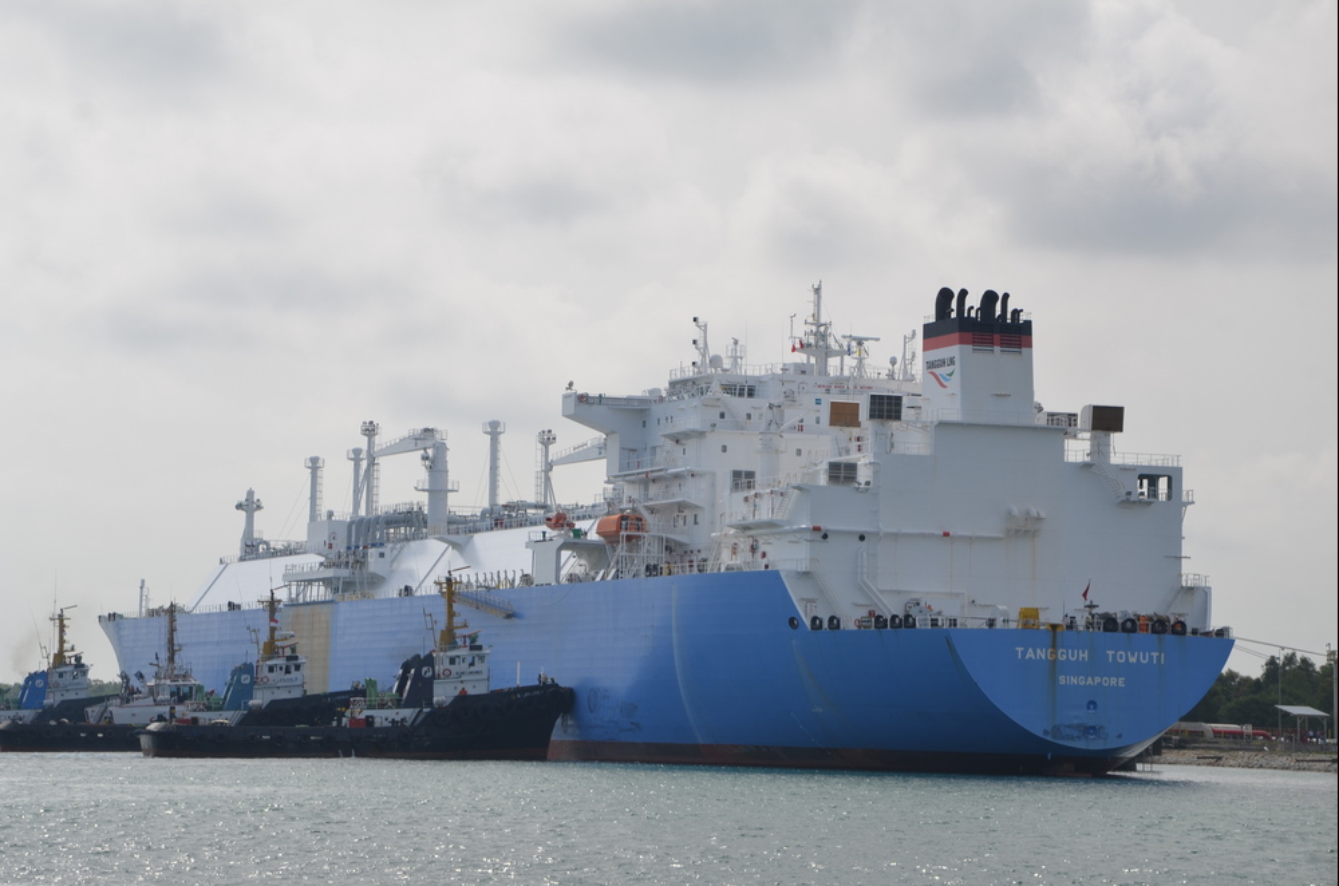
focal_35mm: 105
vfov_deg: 13.0
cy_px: 443
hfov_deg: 19.5
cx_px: 670
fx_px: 3897
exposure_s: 1/320
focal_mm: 70
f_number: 9
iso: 100
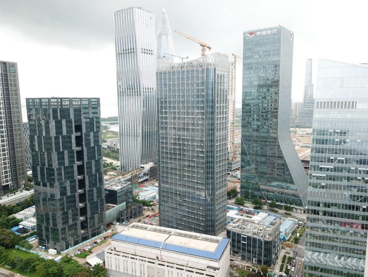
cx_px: 182
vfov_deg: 51.4
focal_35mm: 27
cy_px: 141
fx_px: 287
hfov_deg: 65.3
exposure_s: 1/431
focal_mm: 4.73
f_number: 2.2
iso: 100
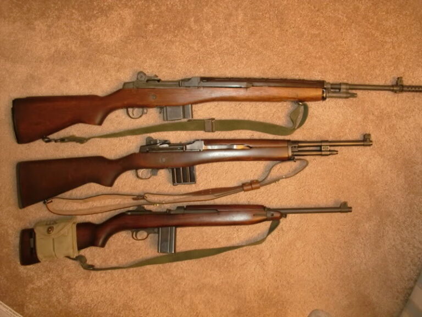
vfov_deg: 39.7
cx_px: 211
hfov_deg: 51.4
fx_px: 439
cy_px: 158
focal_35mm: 36
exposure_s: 1/30
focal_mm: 6.3
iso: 400
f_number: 2.8
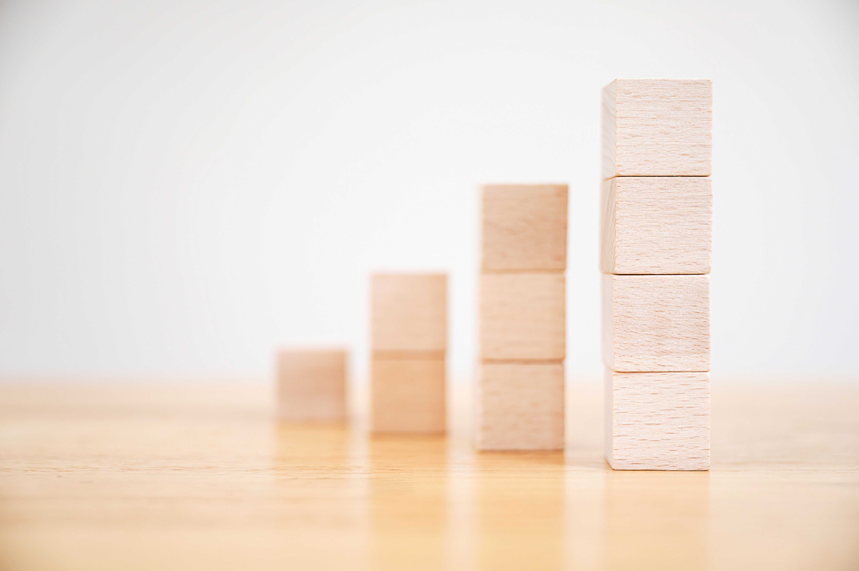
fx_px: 1311
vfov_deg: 24.6
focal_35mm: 55
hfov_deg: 36.3
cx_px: 430
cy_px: 286
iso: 200
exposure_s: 1/640
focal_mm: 55
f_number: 2.8
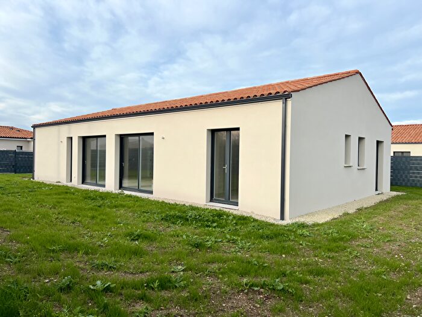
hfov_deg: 67.3
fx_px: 317
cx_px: 211
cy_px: 158
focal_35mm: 26
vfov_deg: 53.1
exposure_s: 1/2299
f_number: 1.5
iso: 50
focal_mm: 5.7
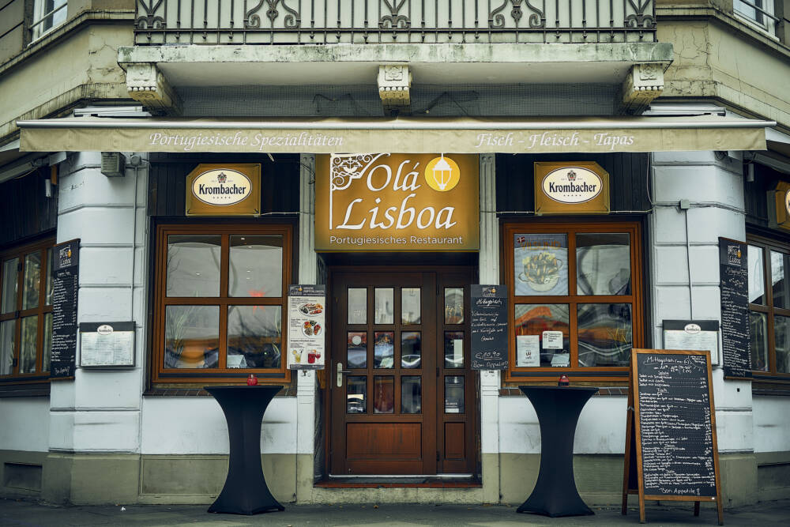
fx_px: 1097
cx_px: 395
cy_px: 264
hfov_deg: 39.6
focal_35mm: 50
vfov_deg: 27.0
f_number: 2
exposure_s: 1/250
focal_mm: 50
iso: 250
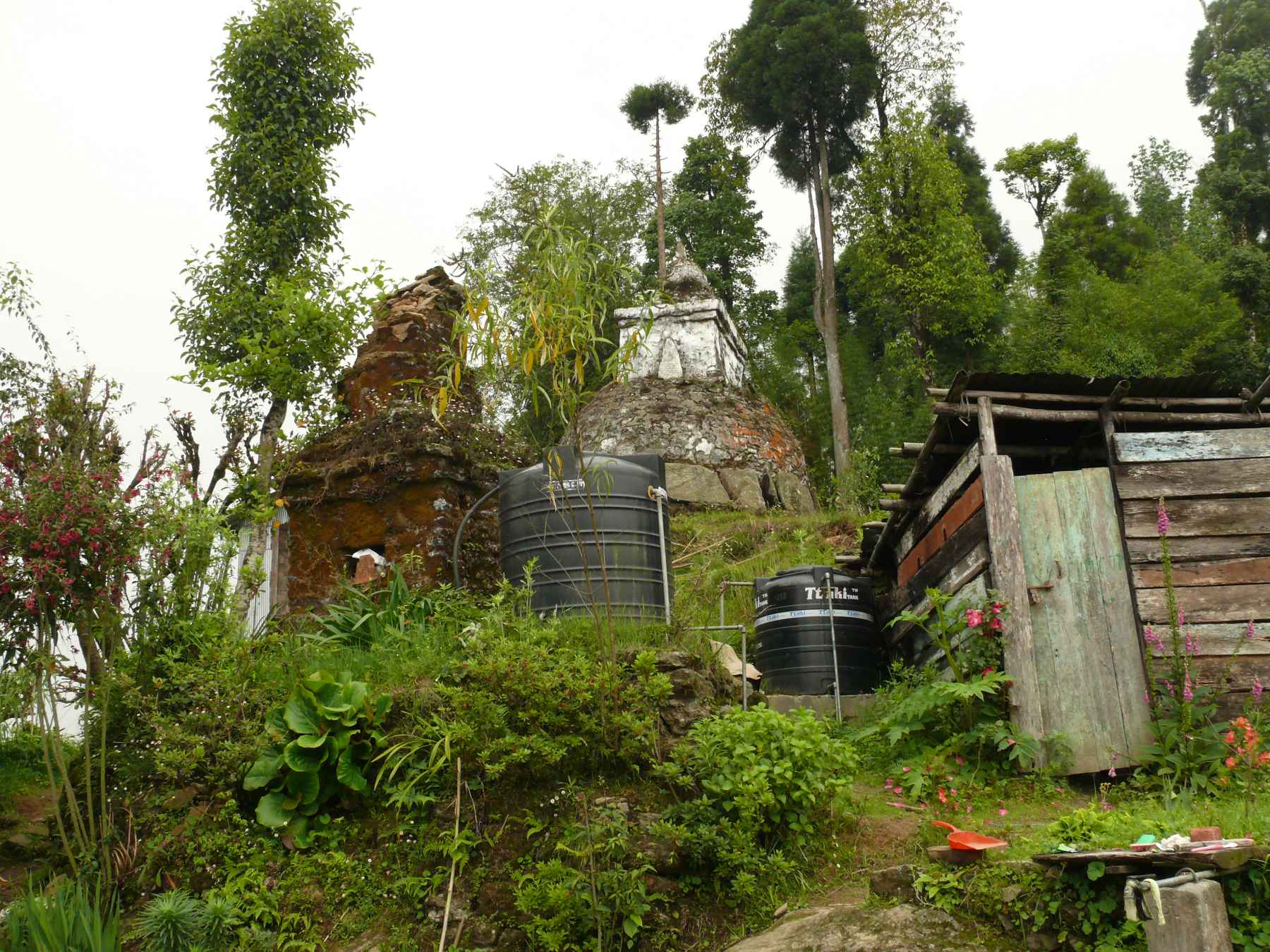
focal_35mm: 35
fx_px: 1284
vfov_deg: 40.7
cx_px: 635
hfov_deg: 52.6
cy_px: 476
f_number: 5.6
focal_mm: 7.4
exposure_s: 1/320
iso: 200
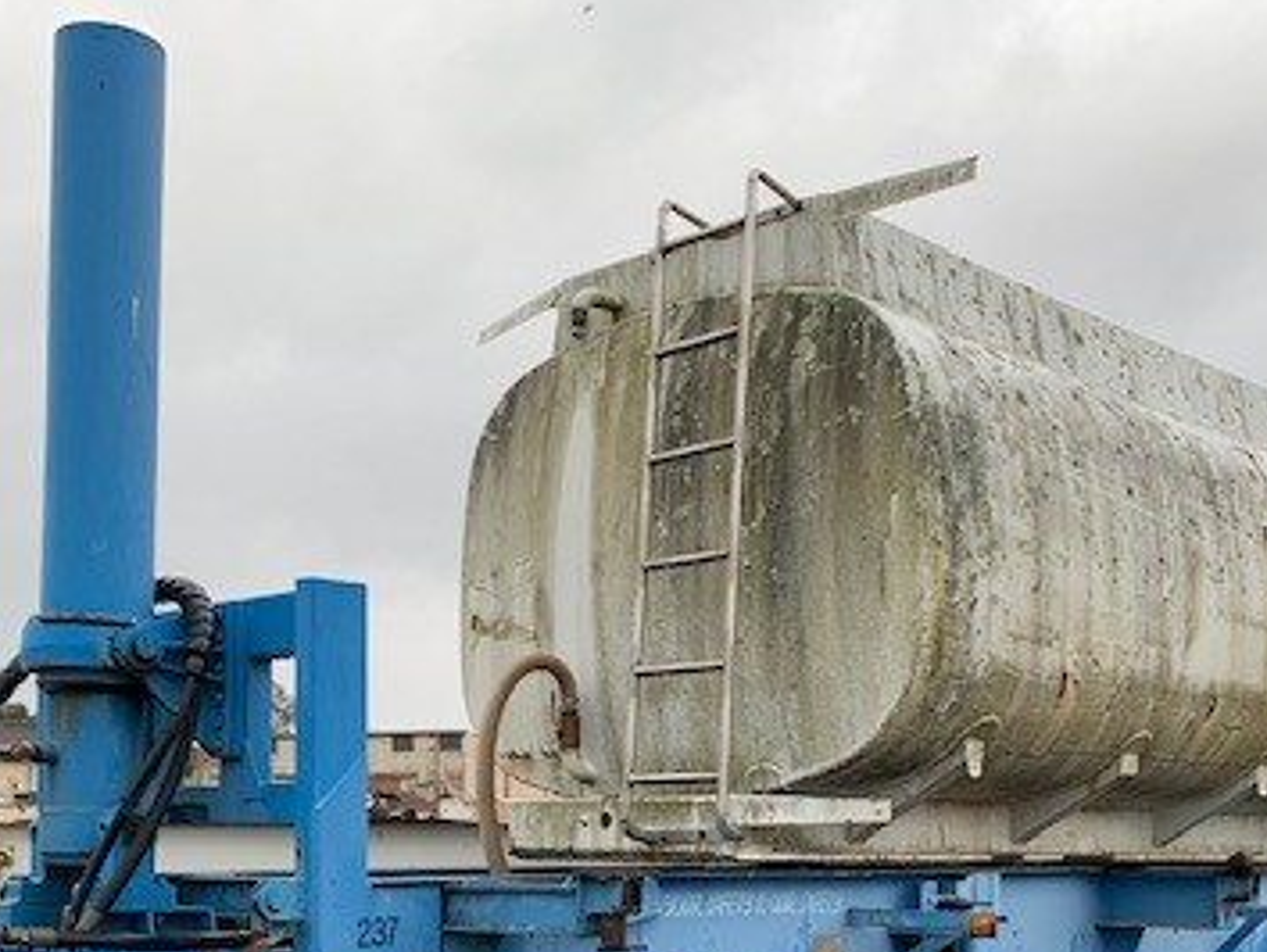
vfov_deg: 29.8
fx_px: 1721
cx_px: 741
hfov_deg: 40.3
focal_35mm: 47
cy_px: 834
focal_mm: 4.25
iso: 25
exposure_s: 1/312
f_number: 1.8
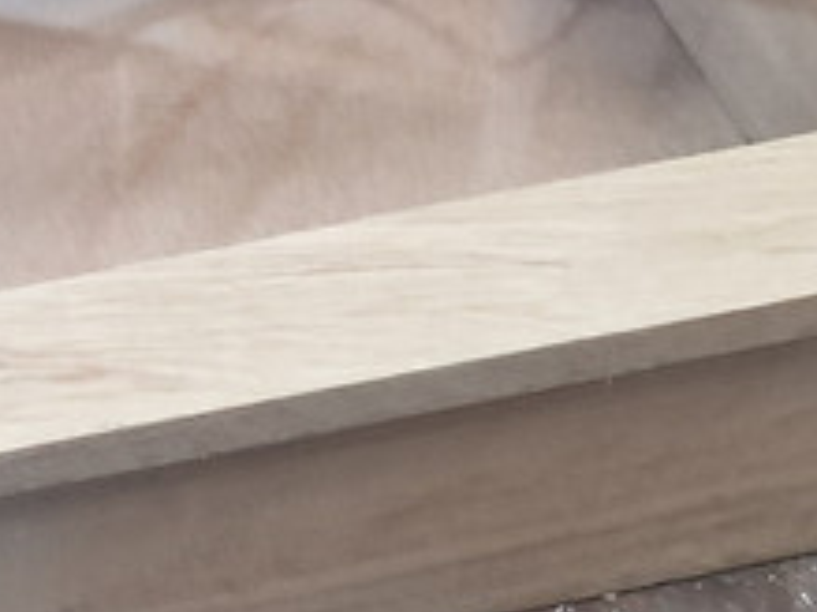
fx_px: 2642
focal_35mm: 112
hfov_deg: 16.8
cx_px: -173
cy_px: 474
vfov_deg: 13.2
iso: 160
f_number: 1.8
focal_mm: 6.4
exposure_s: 1/100
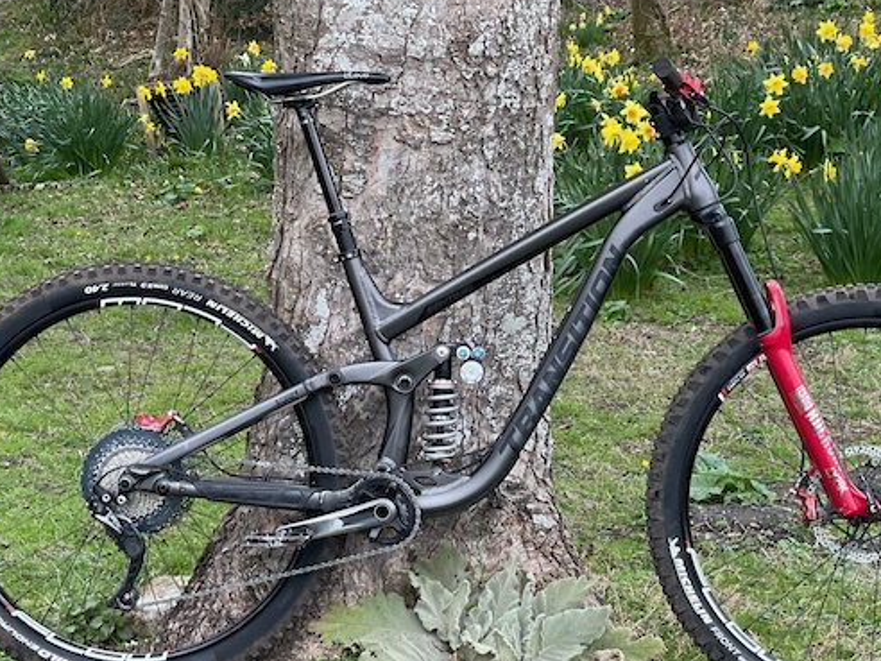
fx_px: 2647
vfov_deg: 14.2
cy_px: 425
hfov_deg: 18.9
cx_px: 462
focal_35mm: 104
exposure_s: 1/121
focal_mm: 7.5
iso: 64
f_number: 2.2
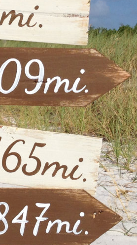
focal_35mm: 109
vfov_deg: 19.5
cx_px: -52
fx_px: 705
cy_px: 71
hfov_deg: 10.8
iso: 50
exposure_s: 1/3623
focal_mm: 4.12
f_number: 2.4
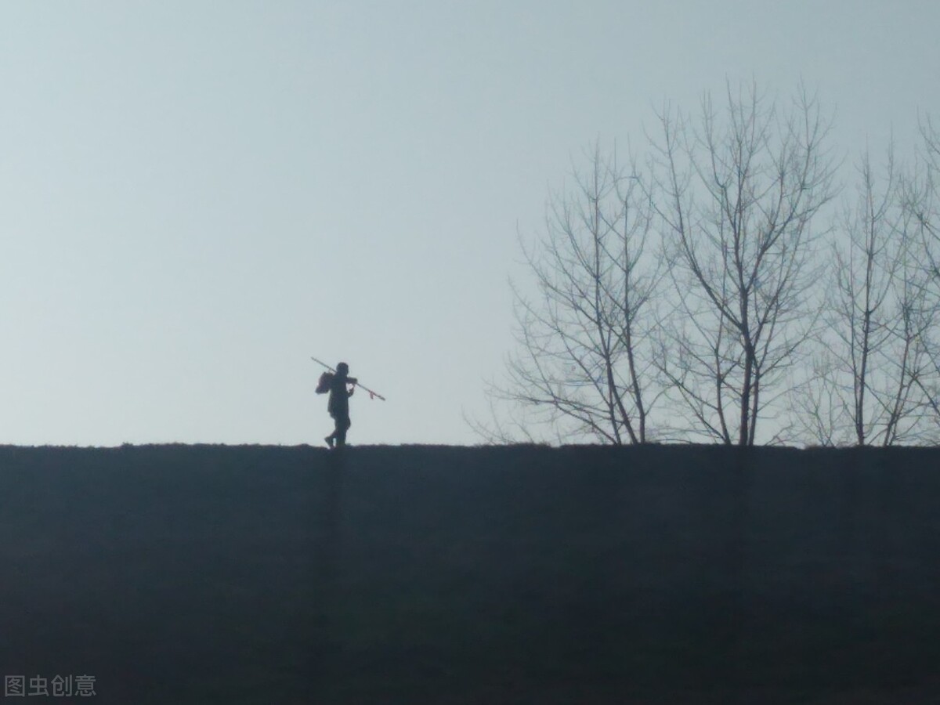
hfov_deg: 67.3
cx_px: 470
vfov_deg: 53.1
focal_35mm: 26
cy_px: 352
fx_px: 706
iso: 102
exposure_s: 1/5766
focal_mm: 3.59
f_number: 1.8
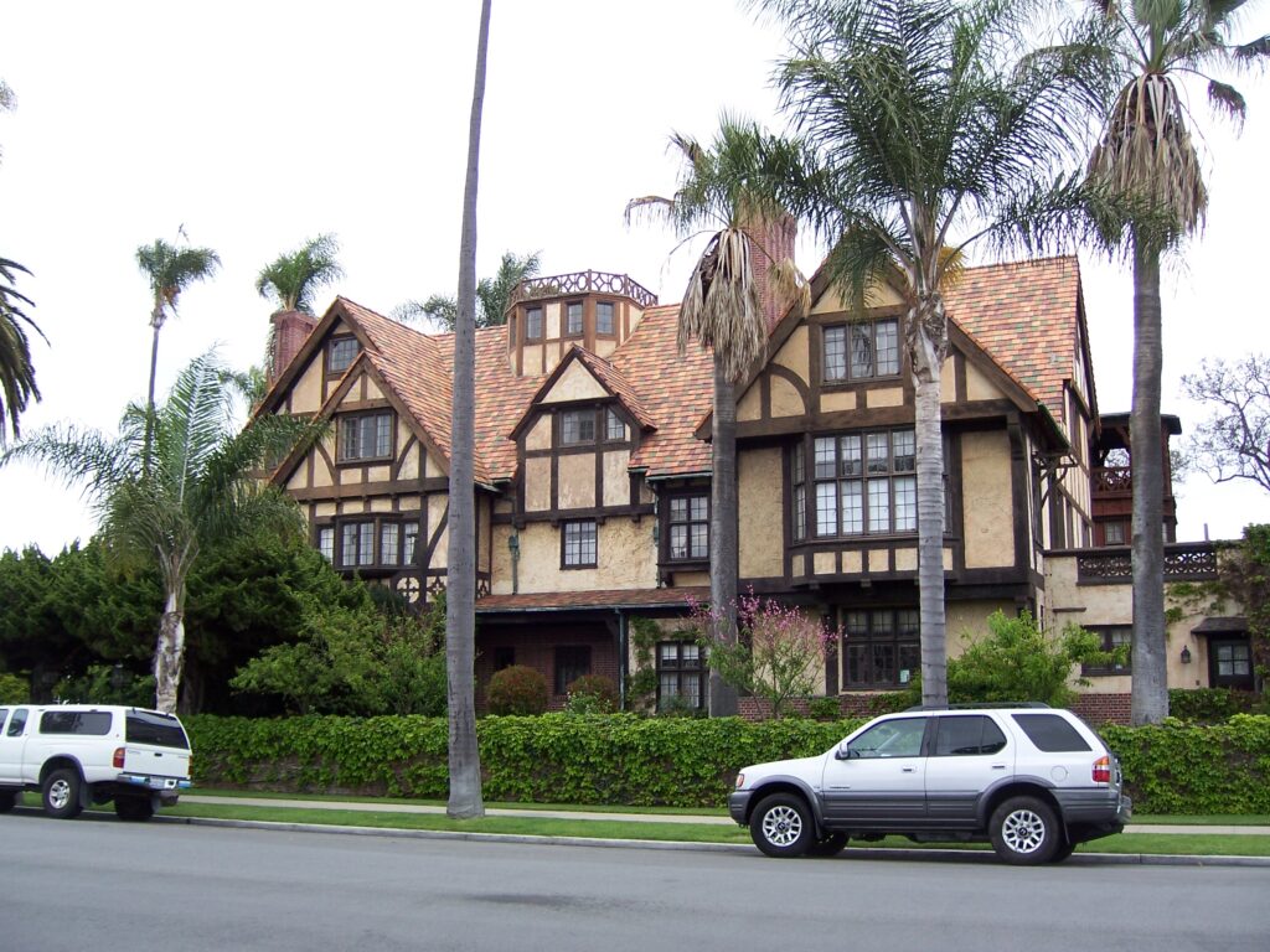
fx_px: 1321
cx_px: 635
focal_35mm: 36
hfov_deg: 51.4
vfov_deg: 39.7
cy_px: 476
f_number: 2.8
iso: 80
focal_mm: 6.2
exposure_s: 1/400
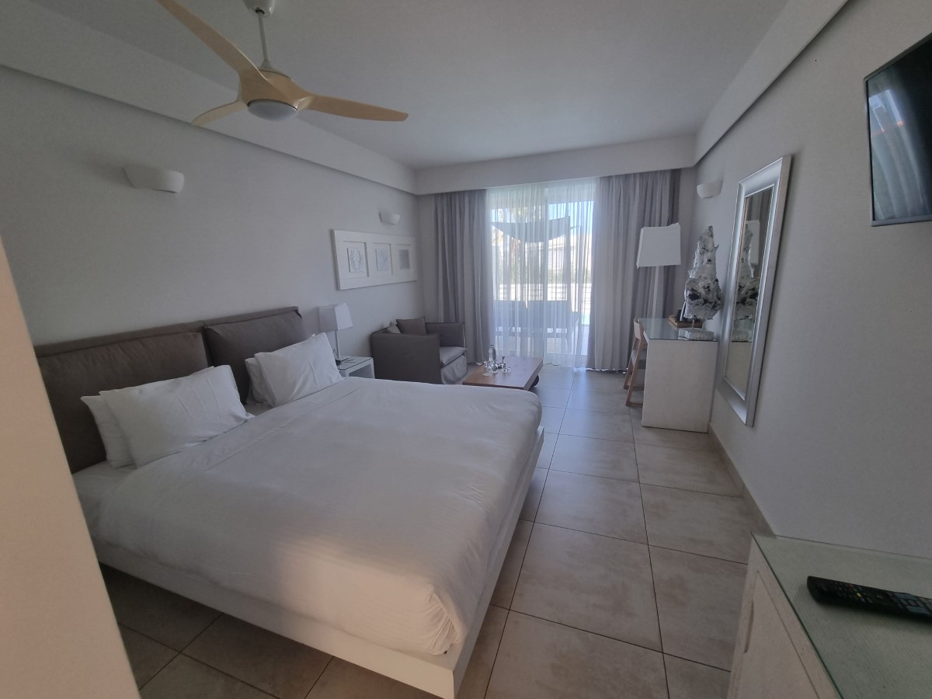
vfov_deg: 89.9
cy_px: 350
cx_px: 466
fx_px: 350
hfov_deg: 106.2
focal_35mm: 13
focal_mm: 2.2
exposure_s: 1/50
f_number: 2.2
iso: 50
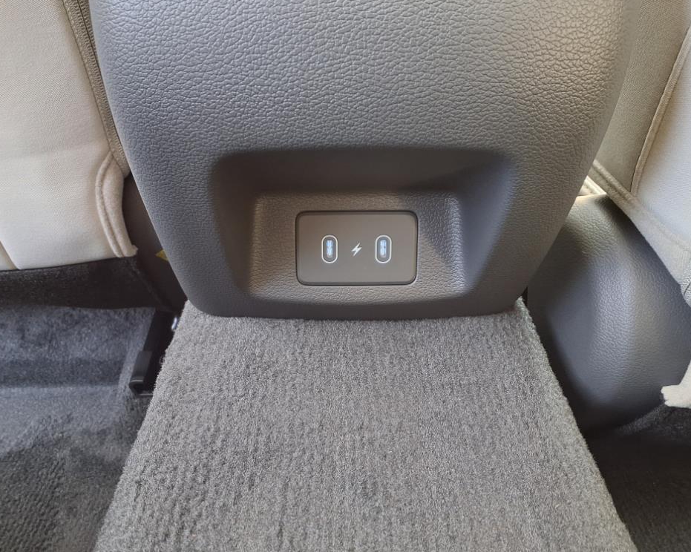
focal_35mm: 29
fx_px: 593
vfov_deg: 49.9
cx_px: 338
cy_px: 281
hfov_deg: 60.5
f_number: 1.9
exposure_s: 1/30
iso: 160
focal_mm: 3.58
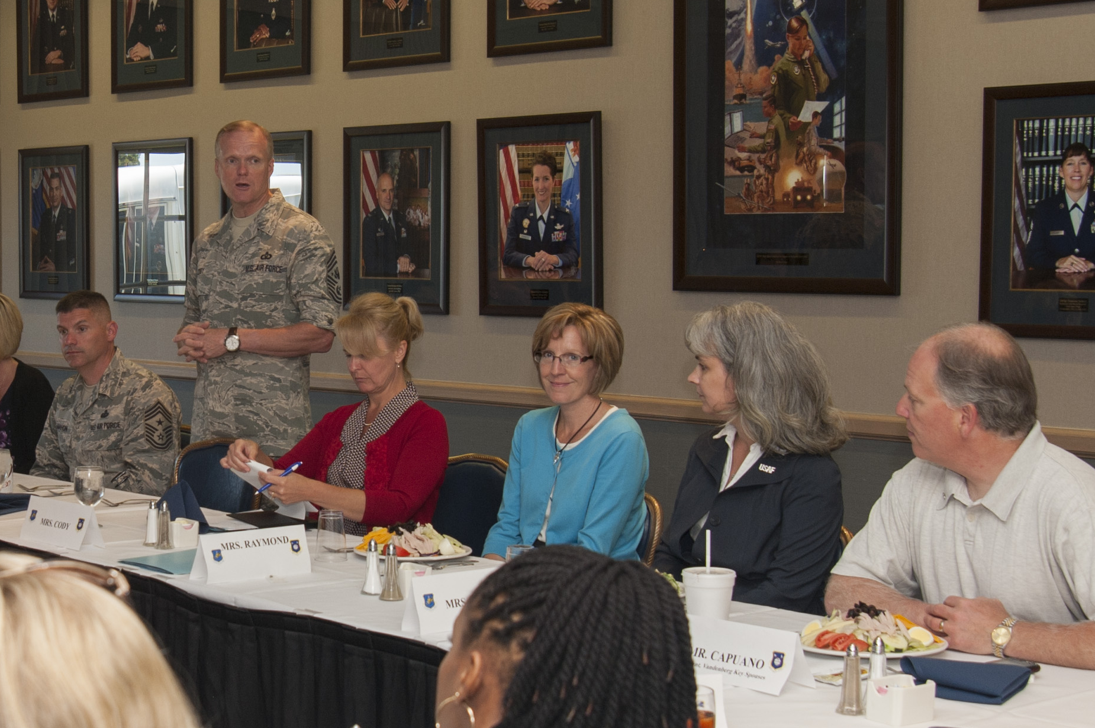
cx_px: 188
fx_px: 2097
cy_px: 389
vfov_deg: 19.7
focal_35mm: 69
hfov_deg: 28.5
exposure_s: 1/60
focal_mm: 30
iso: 400
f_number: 5.6
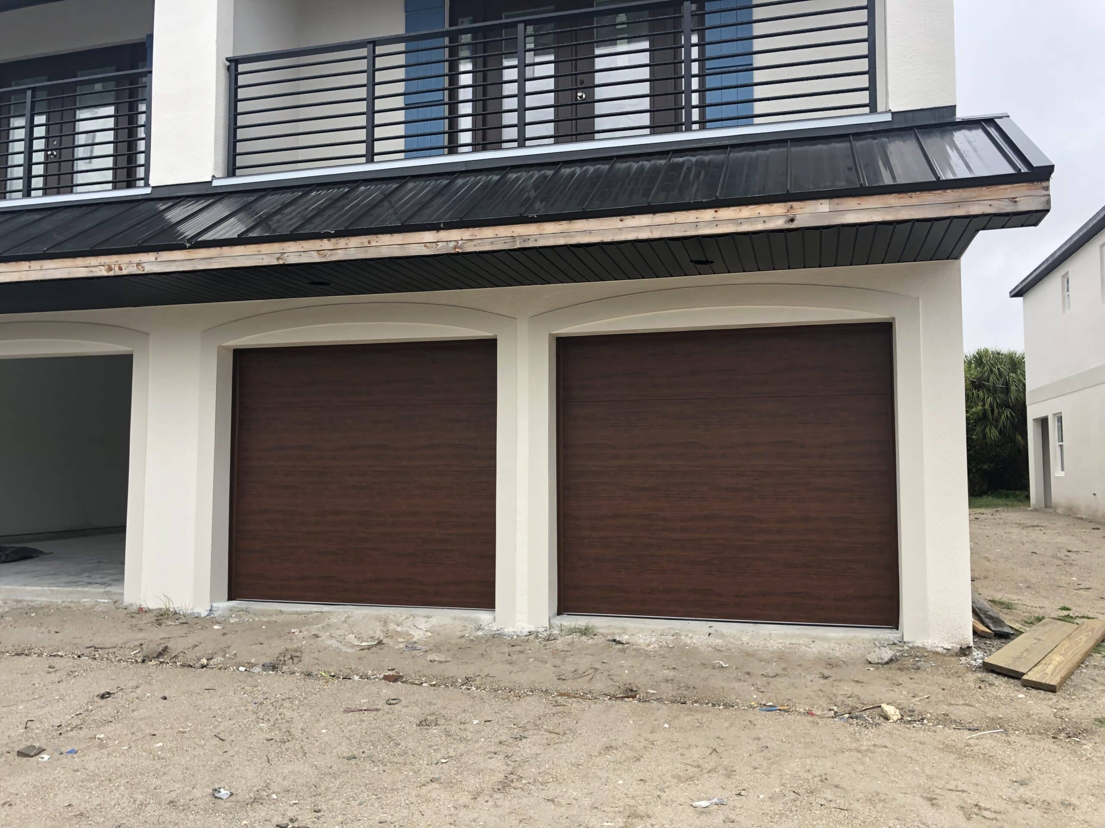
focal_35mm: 28
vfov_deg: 49.7
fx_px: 894
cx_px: 552
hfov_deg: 63.4
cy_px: 414
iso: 20
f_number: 1.8
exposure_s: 1/237
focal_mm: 4
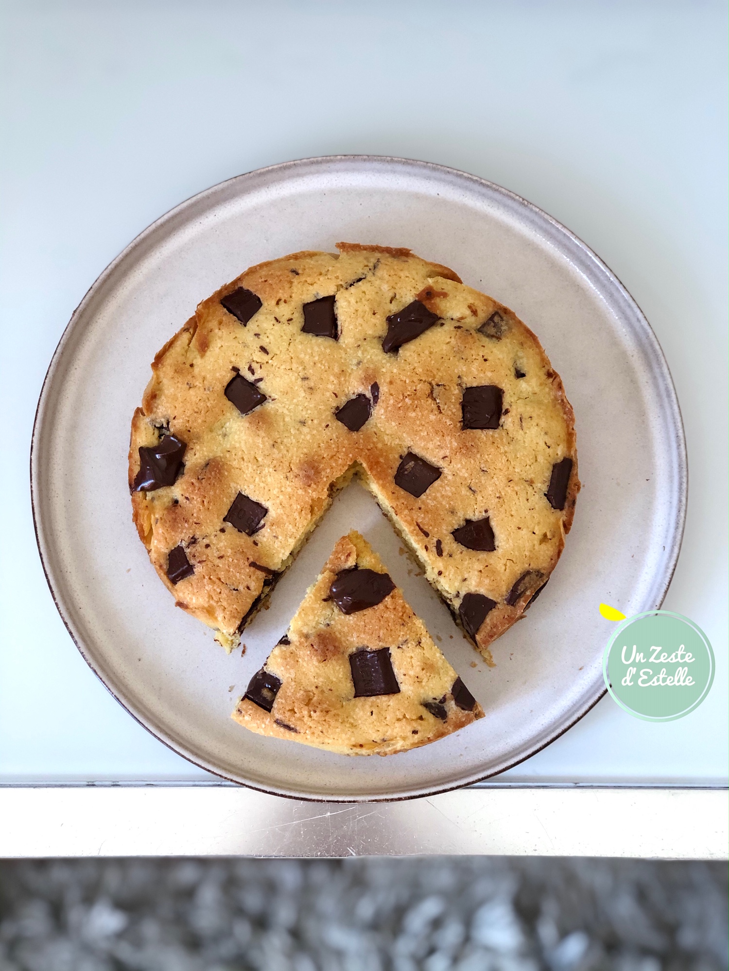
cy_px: 486
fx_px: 1601
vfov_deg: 33.8
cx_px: 364
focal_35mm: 57
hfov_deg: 25.7
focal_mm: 6.6
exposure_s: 1/30
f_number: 2.8
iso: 40
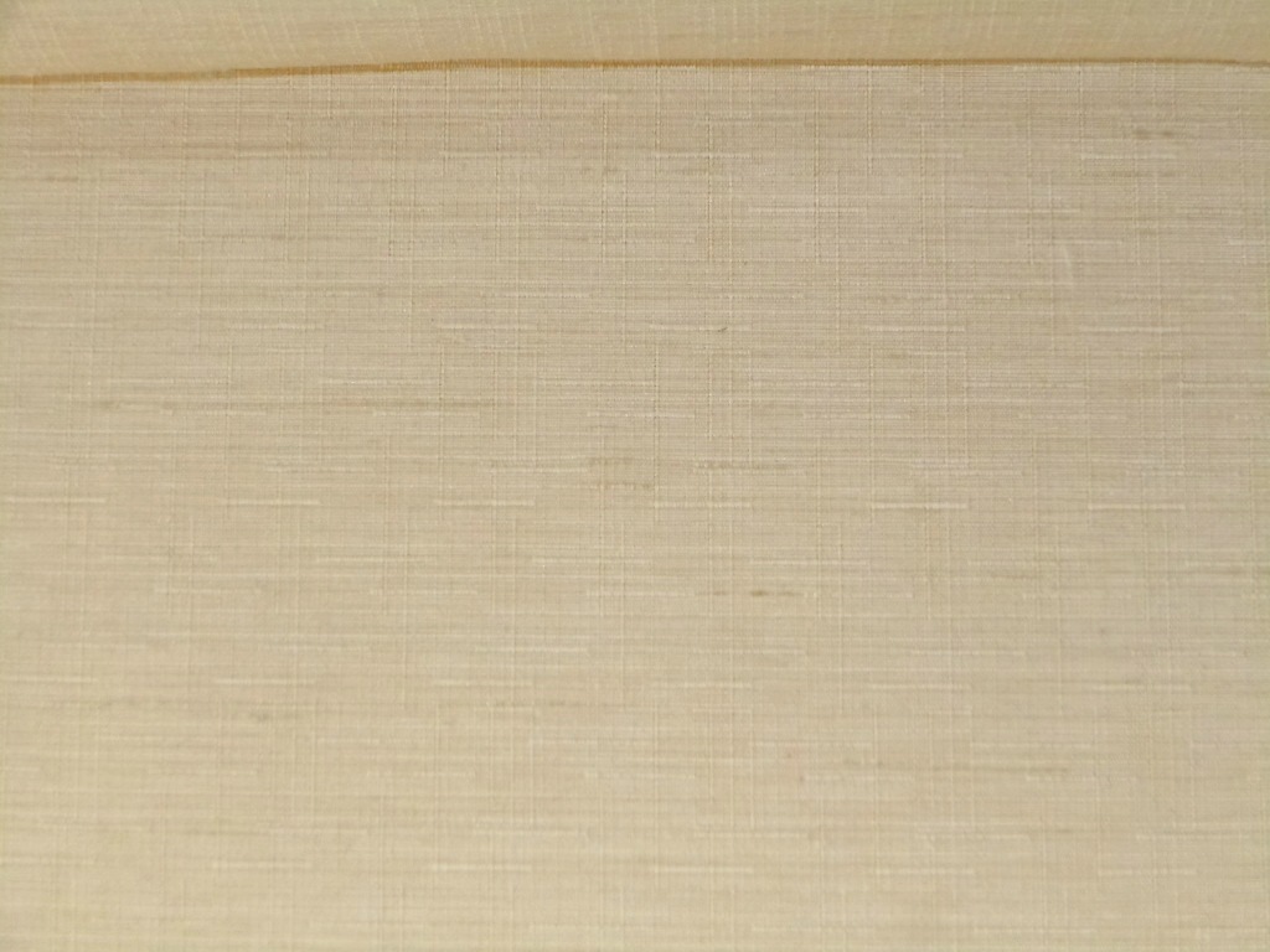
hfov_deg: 22.5
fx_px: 3192
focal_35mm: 87
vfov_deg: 17.0
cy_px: 476
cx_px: 635
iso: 500
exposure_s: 1/80
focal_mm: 15.6
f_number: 5.3
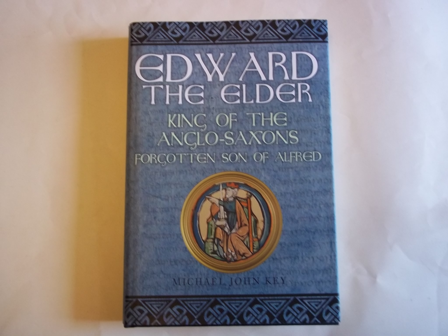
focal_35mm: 36
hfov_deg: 51.4
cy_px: 168
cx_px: 224
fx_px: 466
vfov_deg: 39.7
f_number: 3.1
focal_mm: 6.5
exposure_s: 1/10
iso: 160
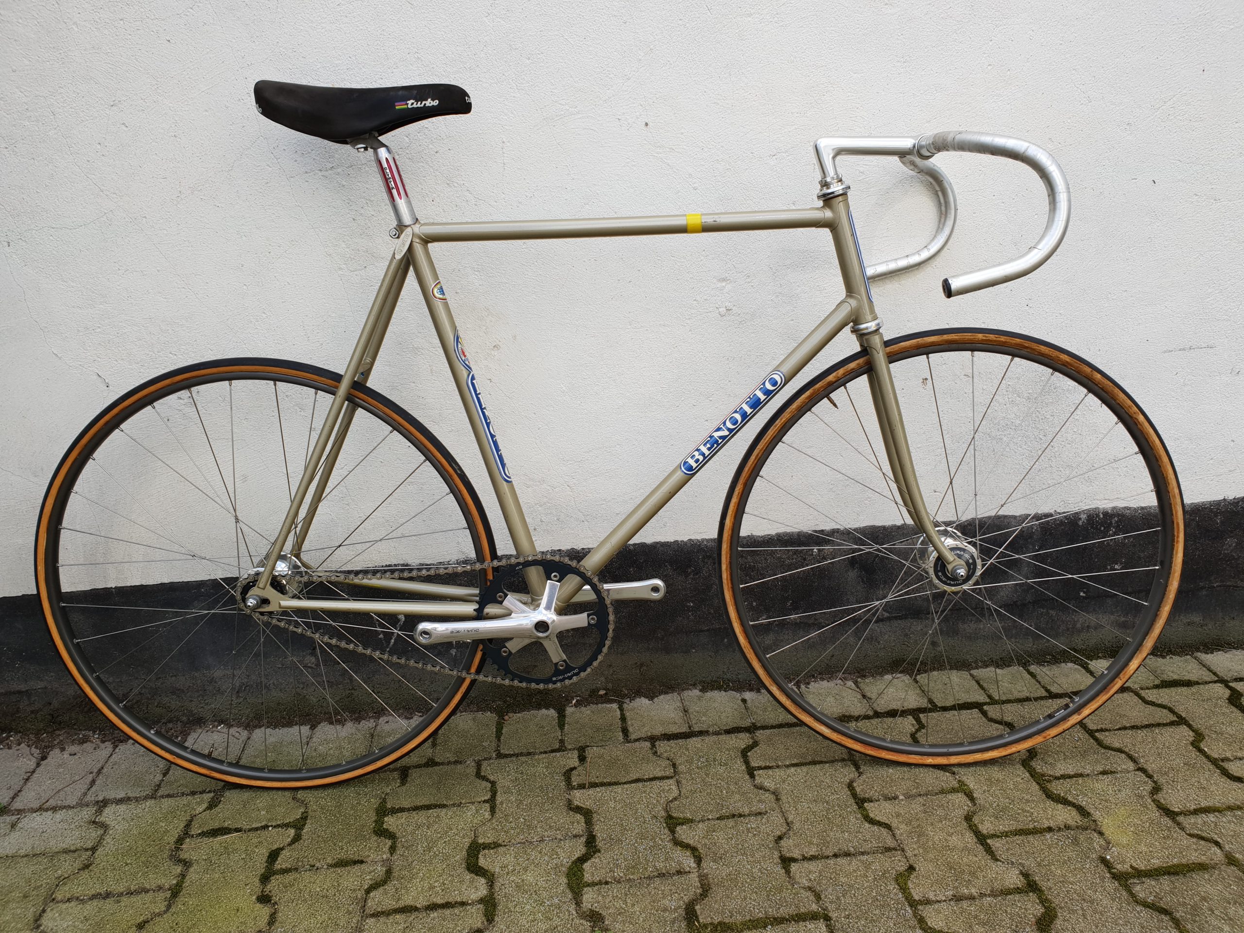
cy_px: 466
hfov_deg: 67.3
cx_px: 622
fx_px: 934
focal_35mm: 26
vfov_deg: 53.1
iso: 50
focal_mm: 4.3
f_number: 2.4
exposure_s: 1/420
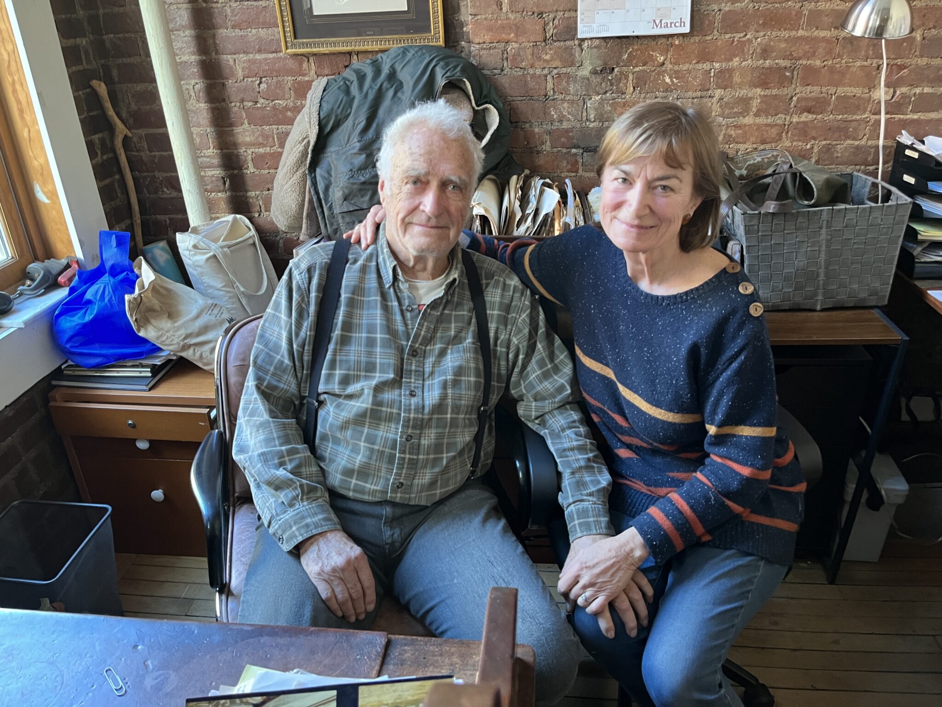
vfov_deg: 53.1
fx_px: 708
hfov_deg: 67.3
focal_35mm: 26
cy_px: 354
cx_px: 471
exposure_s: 1/59
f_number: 1.6
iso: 500
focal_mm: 5.1
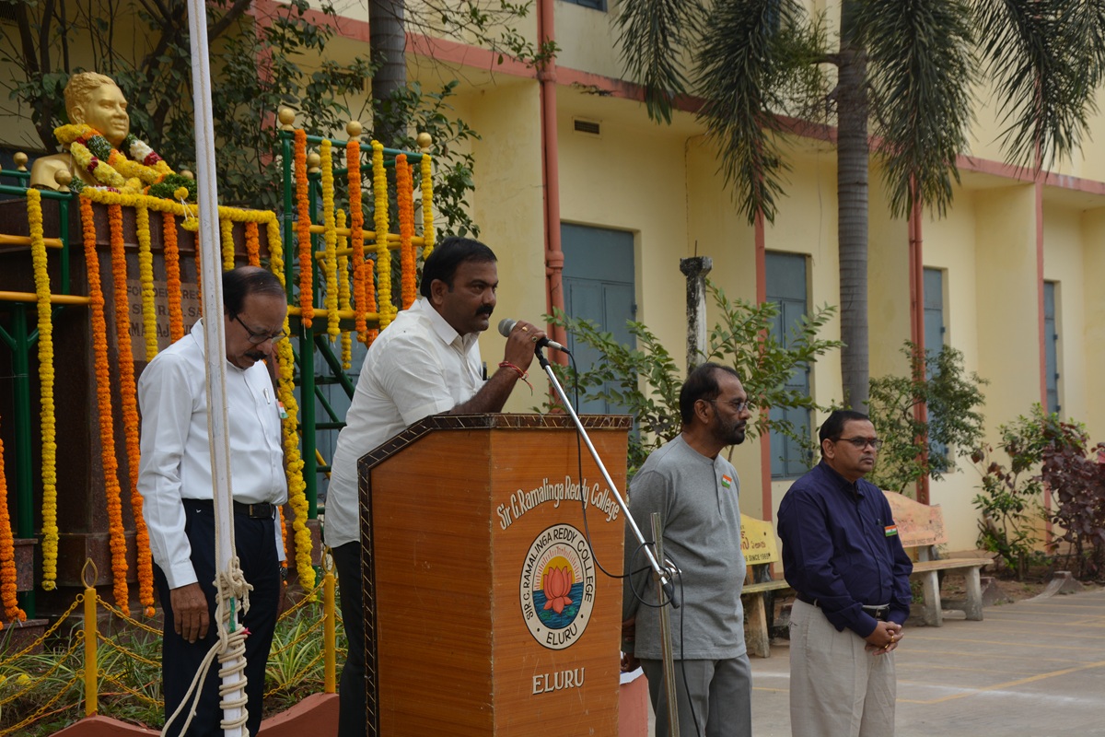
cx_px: 552
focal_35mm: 63
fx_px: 1934
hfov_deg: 31.9
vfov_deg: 21.6
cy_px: 368
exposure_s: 1/200
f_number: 7.1
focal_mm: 42
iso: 200
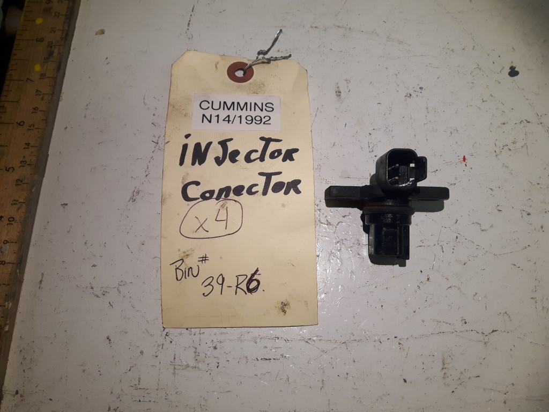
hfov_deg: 58.4
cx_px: 274
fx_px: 492
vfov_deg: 45.4
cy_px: 206
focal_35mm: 31
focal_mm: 3.7
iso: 50
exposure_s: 1/100
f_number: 1.9
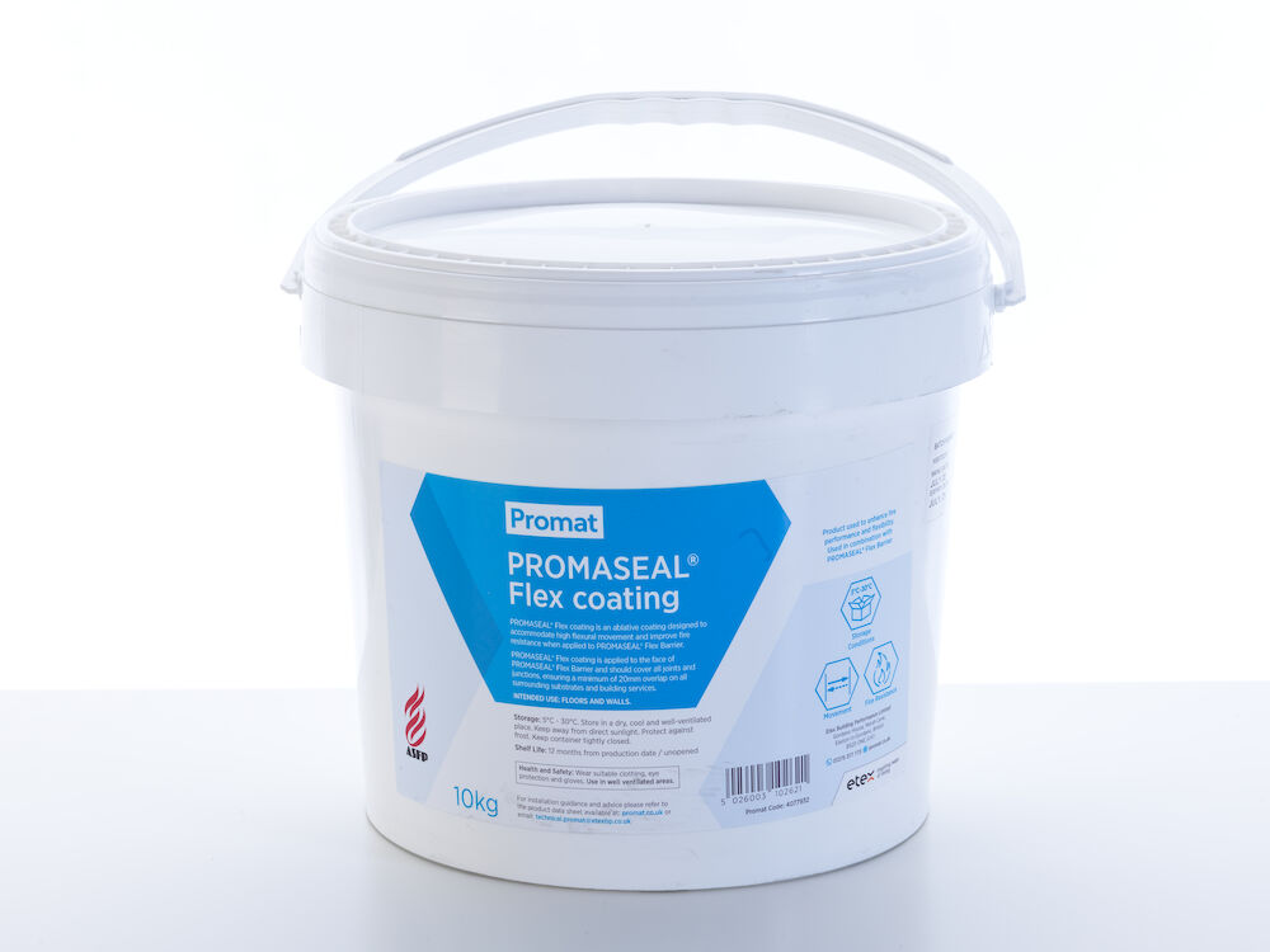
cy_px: 476
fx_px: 3449
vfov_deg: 15.7
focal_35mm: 94
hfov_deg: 20.9
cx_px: 635
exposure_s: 1/180
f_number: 19
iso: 100
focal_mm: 120
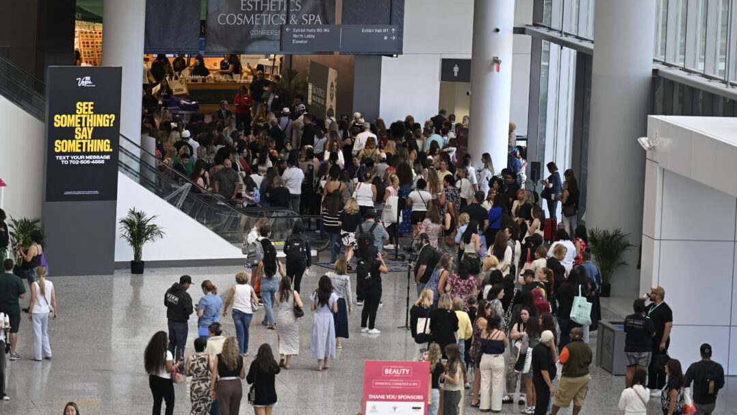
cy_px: 210
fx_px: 4104
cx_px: 369
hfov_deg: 10.3
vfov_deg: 5.8
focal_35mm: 210
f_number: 2.8
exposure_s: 1/100
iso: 180
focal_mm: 200
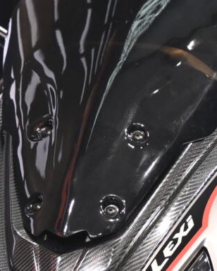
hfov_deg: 1.6
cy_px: 410
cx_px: 161
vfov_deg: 2.0
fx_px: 7767
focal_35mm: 966
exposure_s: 1/125
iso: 400
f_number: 2.8
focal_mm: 155
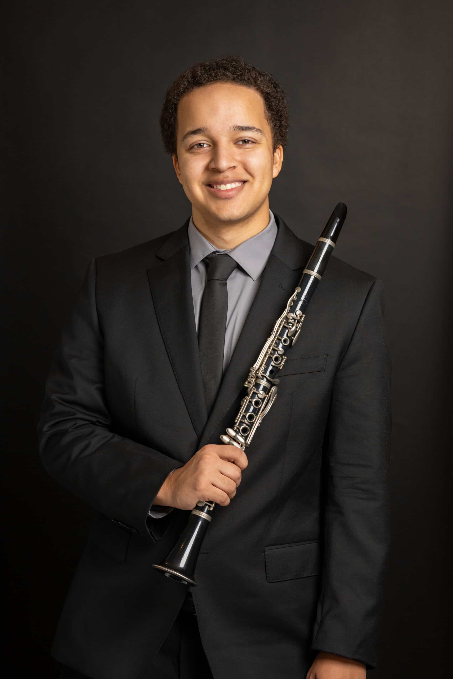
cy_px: 340
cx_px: 226
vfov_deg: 23.9
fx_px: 1604
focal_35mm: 85
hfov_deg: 16.1
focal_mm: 85
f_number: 5.6
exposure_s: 1/200
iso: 200
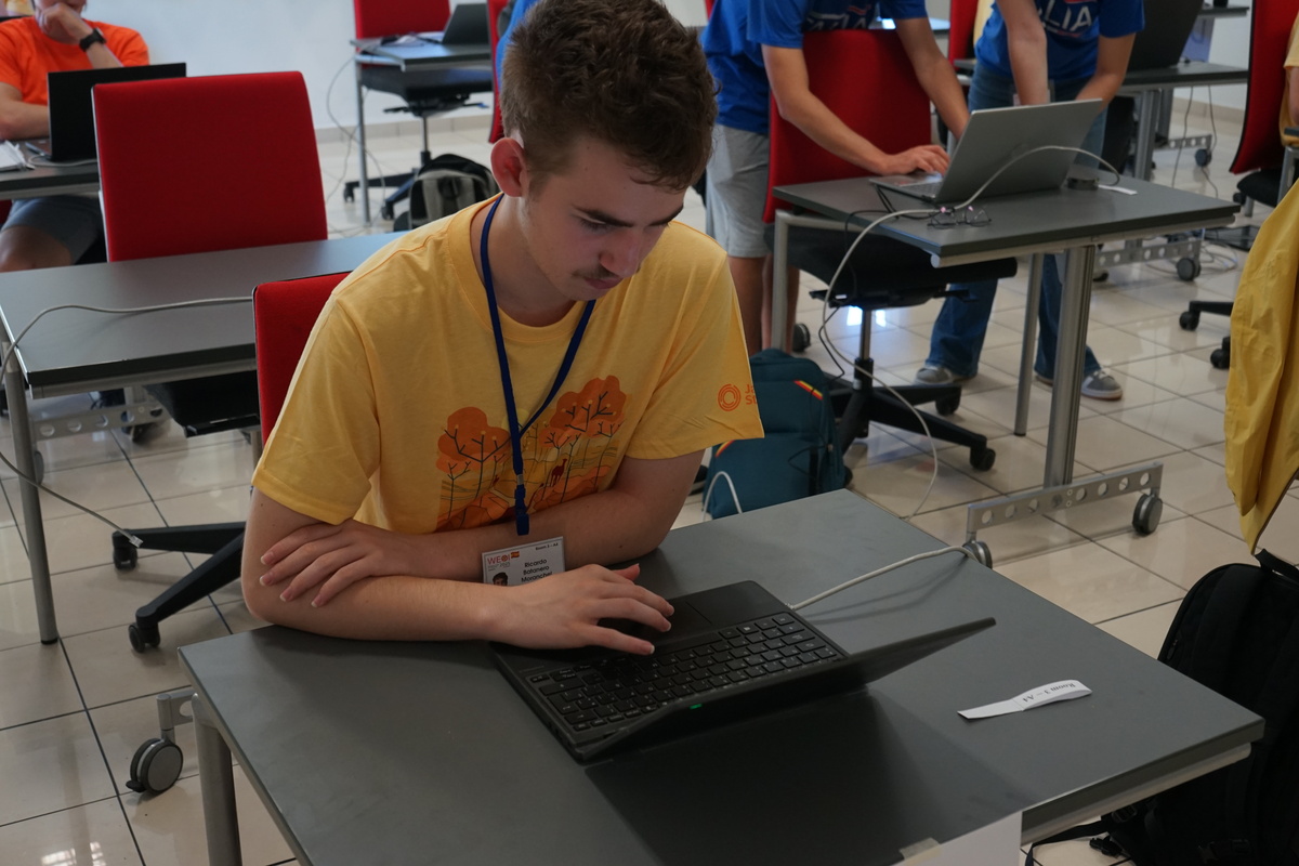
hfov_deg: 47.4
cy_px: 433
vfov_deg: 32.6
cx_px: 650
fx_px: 1479
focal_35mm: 41
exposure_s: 1/60
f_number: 6.3
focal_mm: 41
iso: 1250
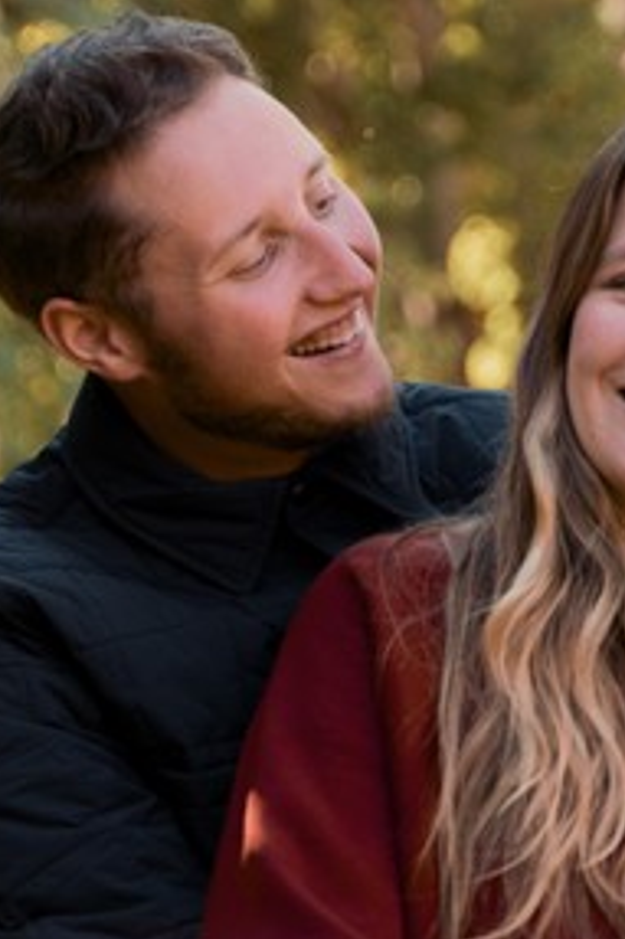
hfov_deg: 7.3
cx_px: 288
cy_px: 468
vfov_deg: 10.9
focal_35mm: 188
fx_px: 4901
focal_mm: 75
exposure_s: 1/800
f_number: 3.2
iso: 1000
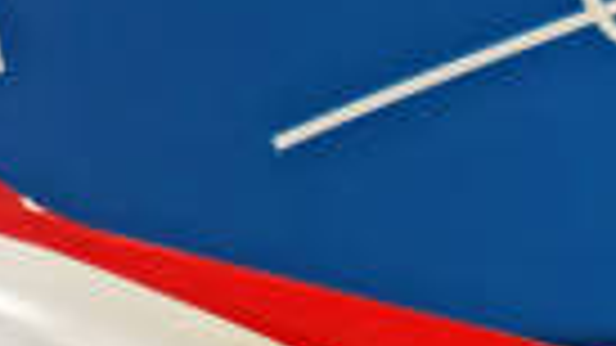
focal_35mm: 573
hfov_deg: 3.8
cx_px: 827
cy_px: 829
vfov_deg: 2.1
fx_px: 9357
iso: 250
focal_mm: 50
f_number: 1.8
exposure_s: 1/80
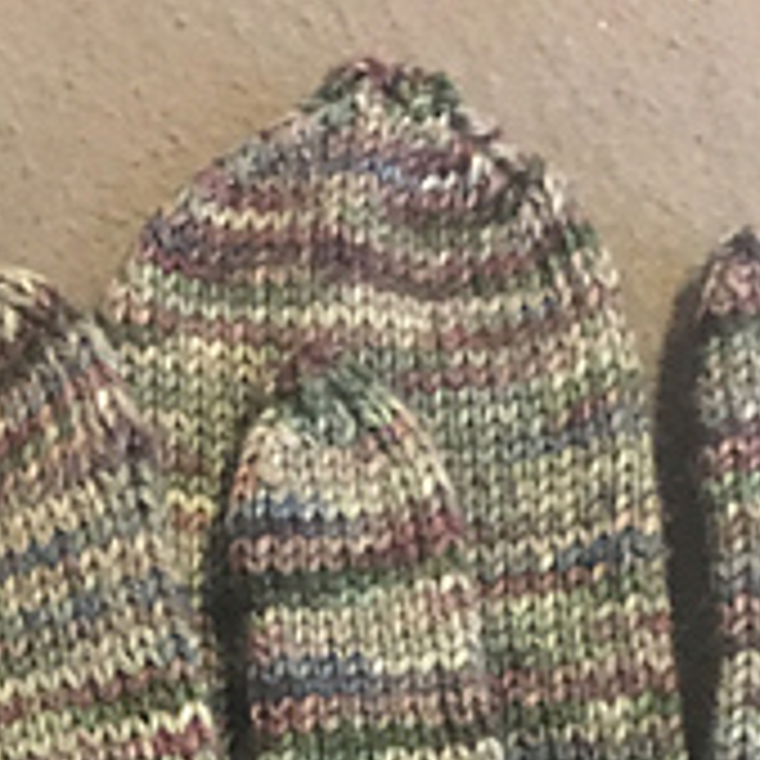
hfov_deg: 17.9
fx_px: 2409
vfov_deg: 15.2
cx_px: 373
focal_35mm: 97
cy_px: 1426
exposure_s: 1/15
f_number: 2.2
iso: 400
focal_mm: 4.15
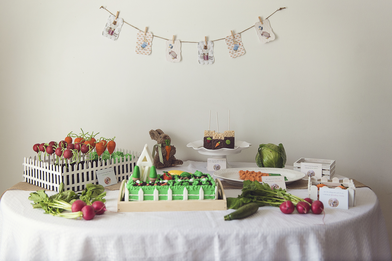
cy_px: 130
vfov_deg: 36.9
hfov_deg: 53.1
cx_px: 196
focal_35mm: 36
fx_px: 392
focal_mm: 36
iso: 640
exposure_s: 1/400
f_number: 3.2
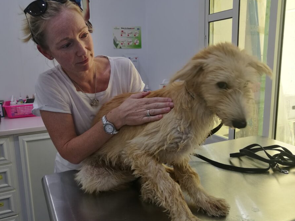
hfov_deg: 58.3
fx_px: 264
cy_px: 113
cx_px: 146
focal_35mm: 31
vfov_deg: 45.4
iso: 100
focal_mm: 4.5
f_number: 2.2
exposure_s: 1/50
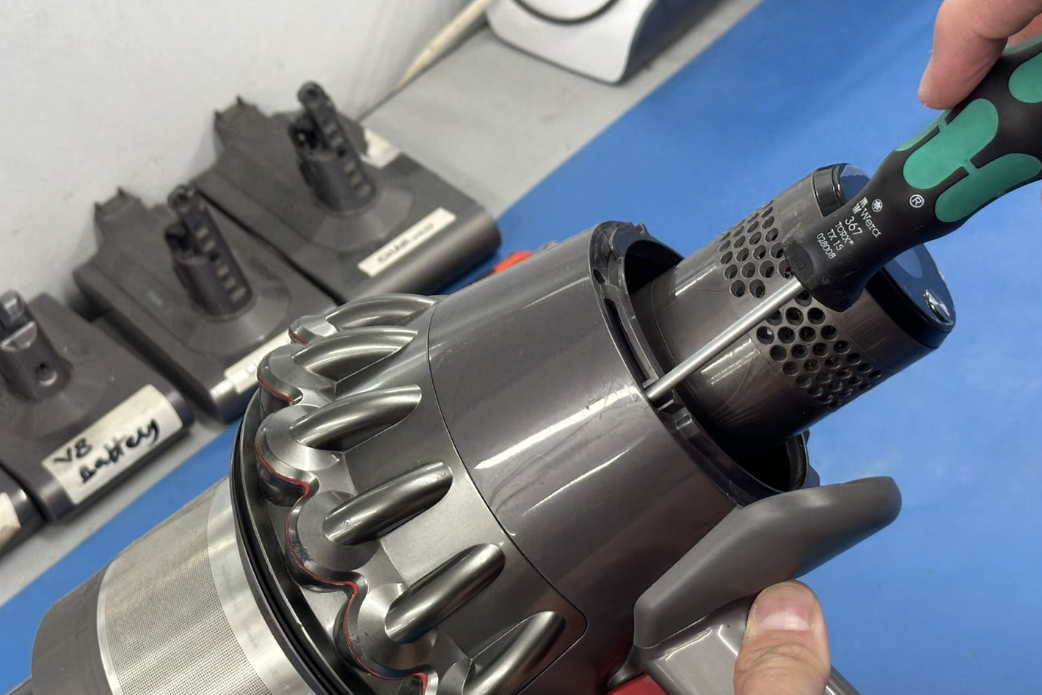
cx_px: 356
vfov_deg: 18.9
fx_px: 2084
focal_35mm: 72
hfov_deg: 27.9
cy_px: 447
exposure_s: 1/50
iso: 80
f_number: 1.8
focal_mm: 6.9
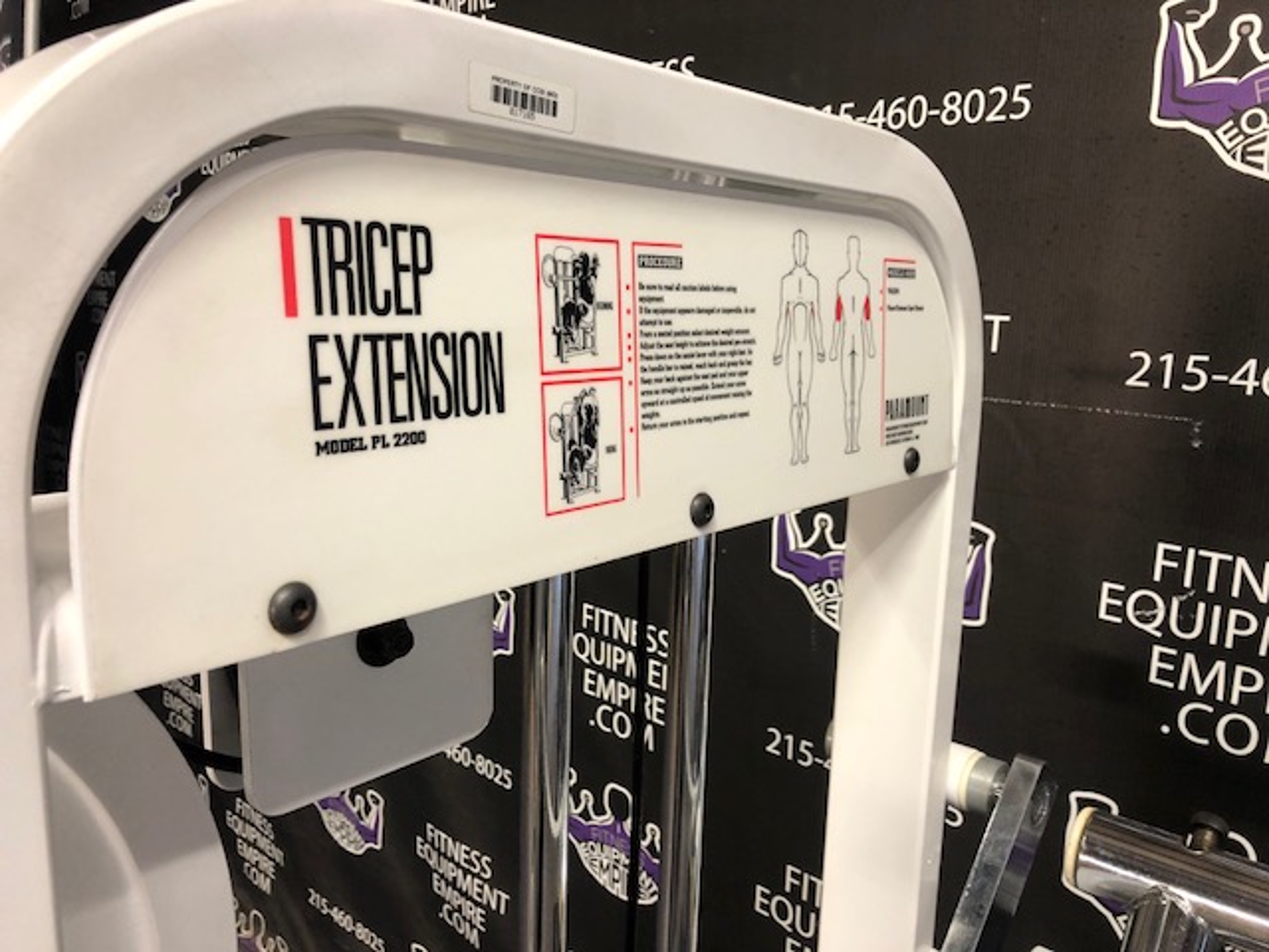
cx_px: 634
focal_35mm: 29
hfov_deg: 61.7
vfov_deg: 48.2
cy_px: 476
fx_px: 1063
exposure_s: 1/15
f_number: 1.8
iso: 50
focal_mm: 3.99
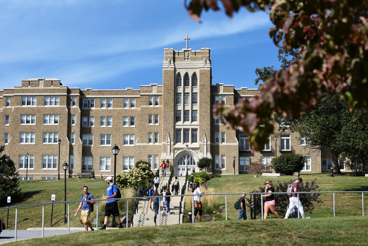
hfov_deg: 23.6
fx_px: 879
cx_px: 184
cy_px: 123
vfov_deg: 15.9
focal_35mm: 86
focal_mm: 86
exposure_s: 1/1000
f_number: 9
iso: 400
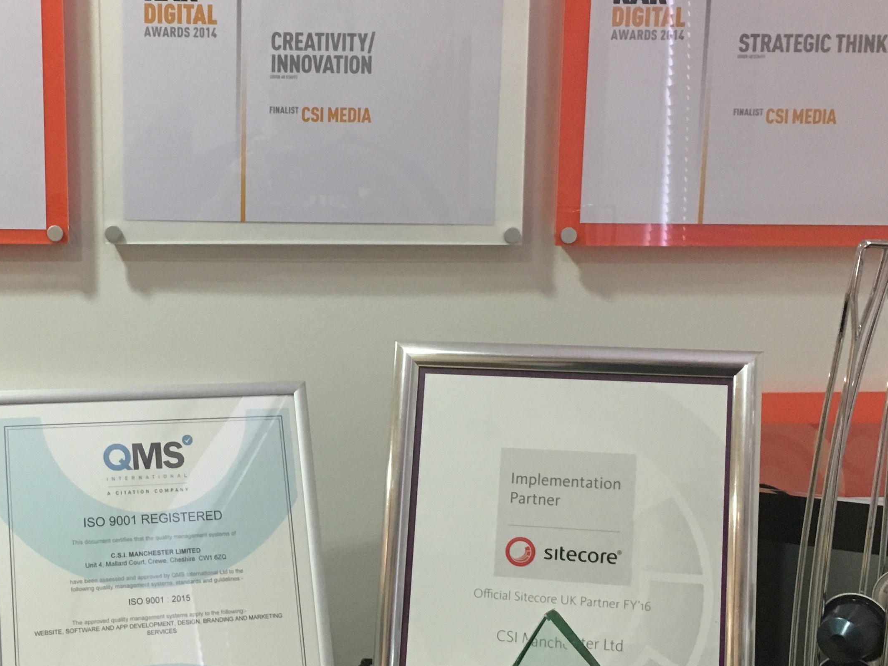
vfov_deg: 26.5
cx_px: 277
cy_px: 411
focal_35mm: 55
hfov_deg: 34.5
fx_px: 1411
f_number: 2.2
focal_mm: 4.15
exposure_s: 1/33
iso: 160
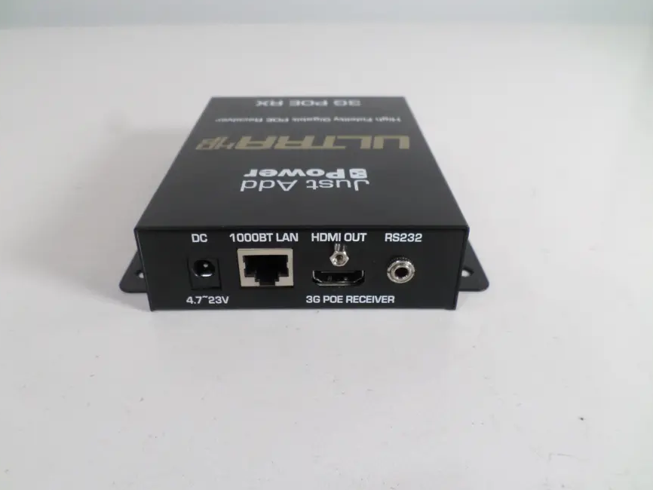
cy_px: 241
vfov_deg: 53.1
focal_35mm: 26
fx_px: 491
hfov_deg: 67.3
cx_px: 316
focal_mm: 4.5
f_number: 2.5
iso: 80
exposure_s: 1/60
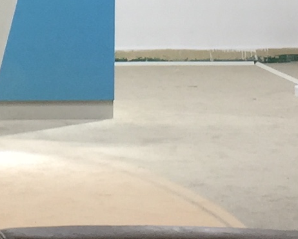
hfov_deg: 9.5
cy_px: -203
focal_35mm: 200
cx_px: -100
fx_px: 1765
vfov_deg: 7.5
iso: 32
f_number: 2.2
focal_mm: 4.15
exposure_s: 1/103
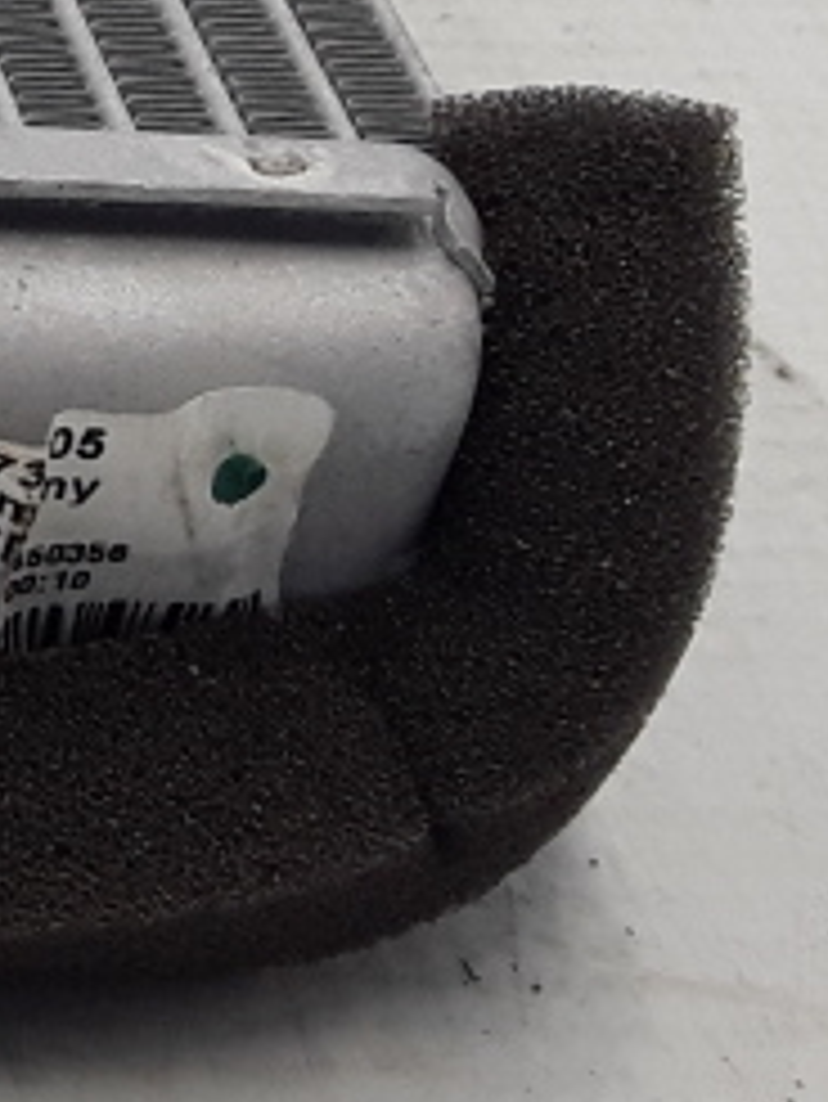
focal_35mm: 113
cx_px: -1210
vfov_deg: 17.2
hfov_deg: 10.9
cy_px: 121
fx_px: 3601
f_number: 1.9
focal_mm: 2.91
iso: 40
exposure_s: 1/33
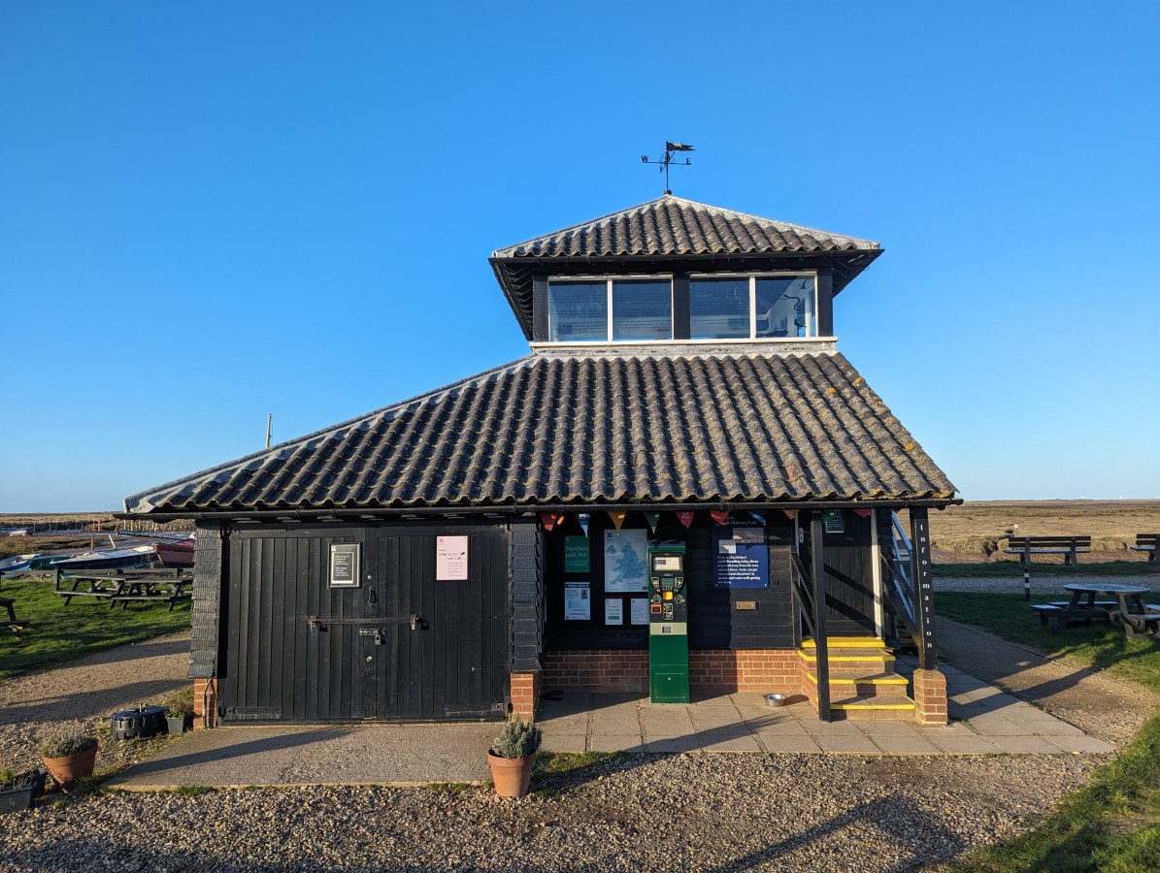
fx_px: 805
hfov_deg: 71.5
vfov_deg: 56.9
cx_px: 580
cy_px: 436
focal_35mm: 24
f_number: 1.85
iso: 47
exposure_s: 1/1011
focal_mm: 6.81
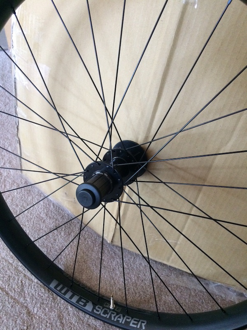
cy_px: 165
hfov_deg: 48.2
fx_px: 276
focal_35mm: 29
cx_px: 124
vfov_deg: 61.7
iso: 250
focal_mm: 4.15
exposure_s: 1/15
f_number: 2.2
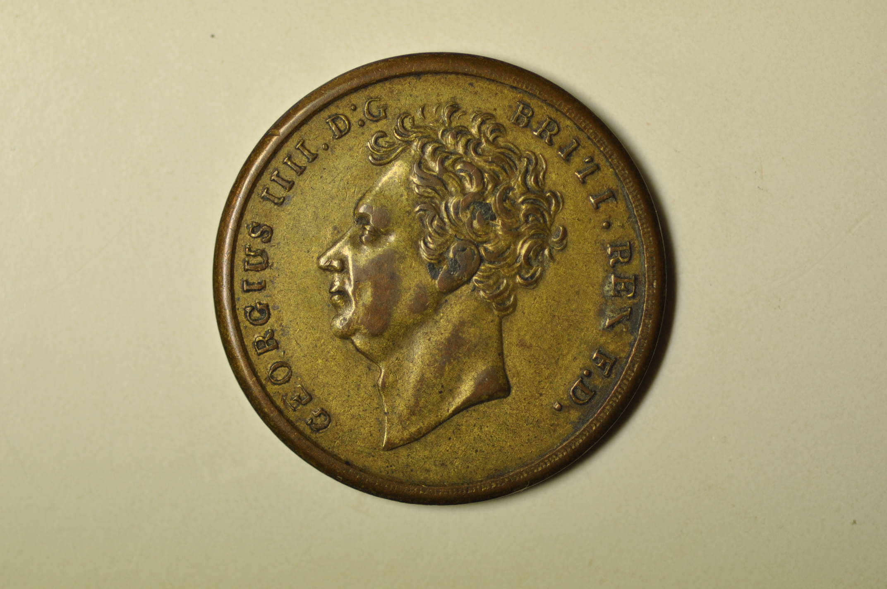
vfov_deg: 15.2
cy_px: 294
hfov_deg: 22.6
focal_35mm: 90
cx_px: 444
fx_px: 2215
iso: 400
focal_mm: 60
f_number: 4
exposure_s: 1/250
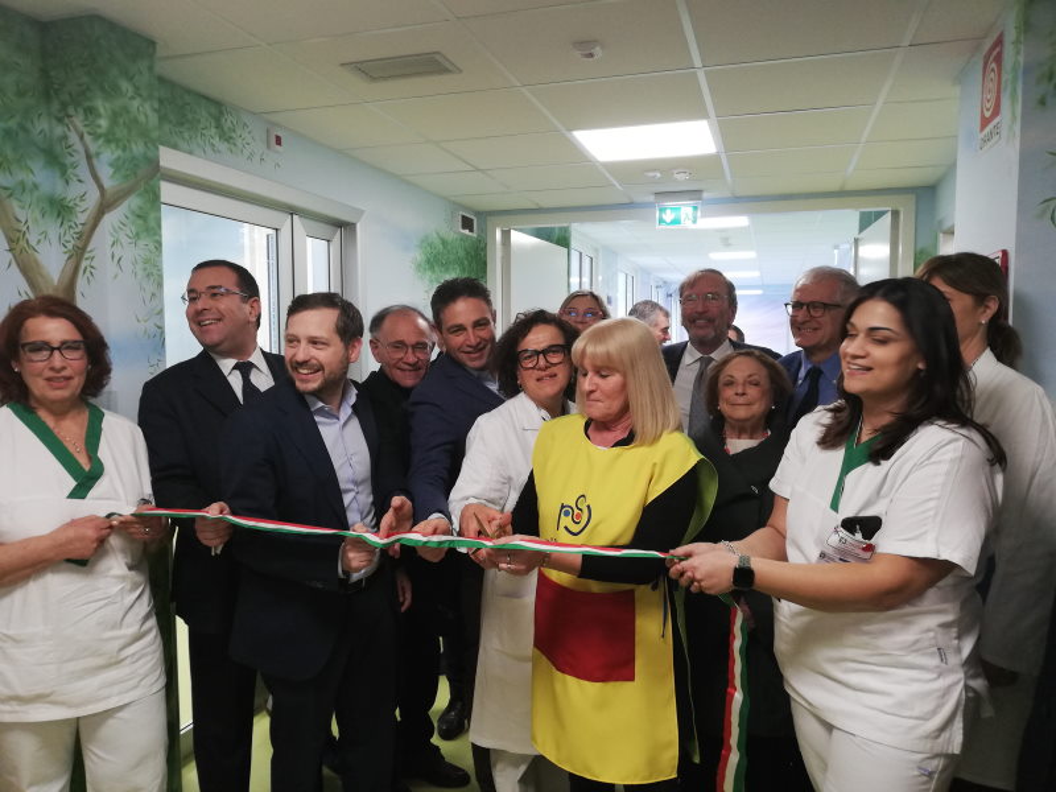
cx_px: 528
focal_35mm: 26
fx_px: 793
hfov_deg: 67.3
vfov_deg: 53.1
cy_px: 396
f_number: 2.2
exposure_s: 1/30
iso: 160
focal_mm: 3.81
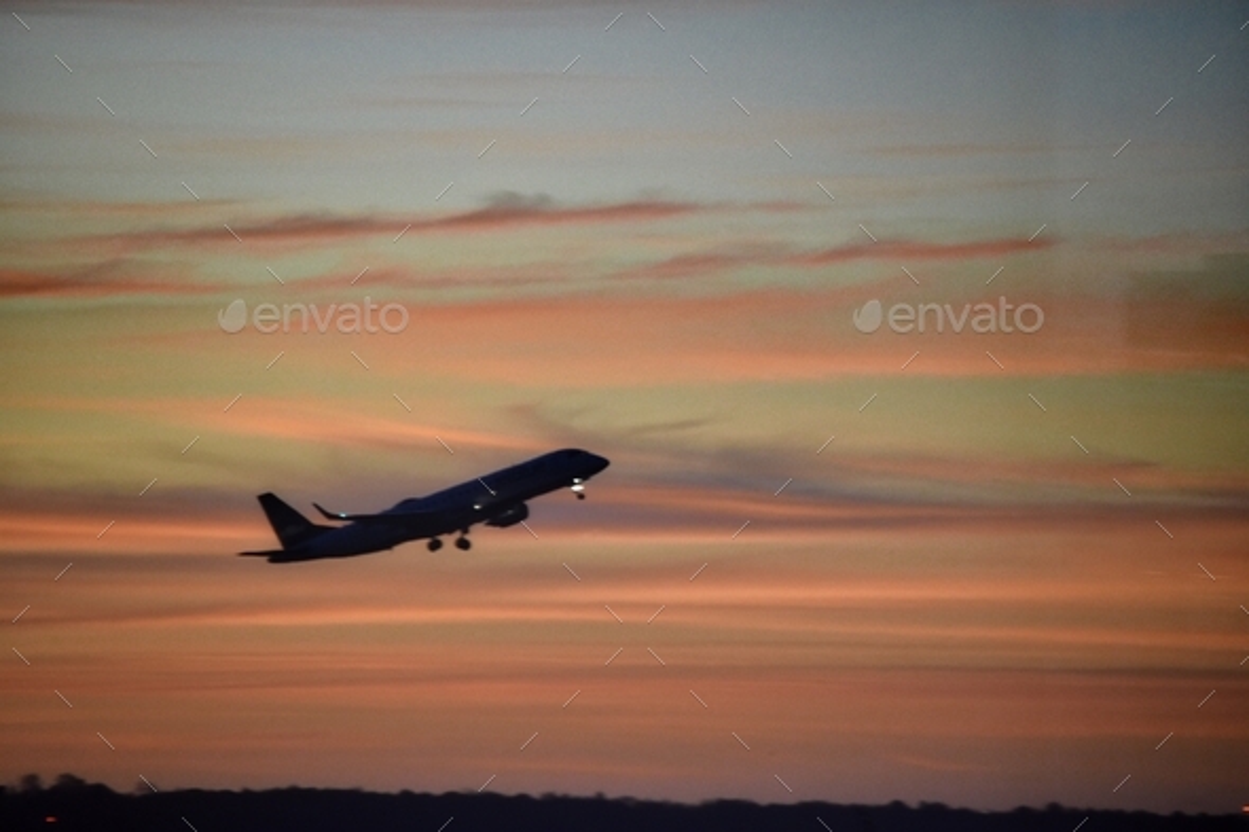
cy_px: 416
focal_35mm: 315
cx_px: 624
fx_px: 10925
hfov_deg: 6.5
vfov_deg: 4.4
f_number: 5.3
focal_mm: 210
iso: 800
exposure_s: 1/125
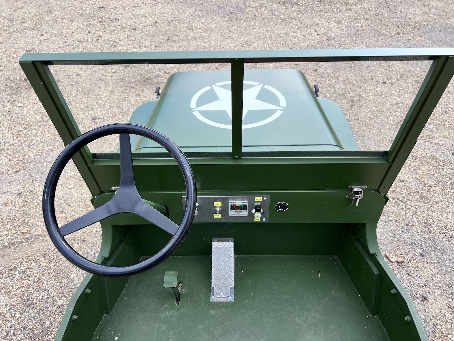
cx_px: 227
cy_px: 170
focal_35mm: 26
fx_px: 341
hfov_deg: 67.3
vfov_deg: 53.1
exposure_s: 1/1100
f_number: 1.5
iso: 50
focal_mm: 5.7
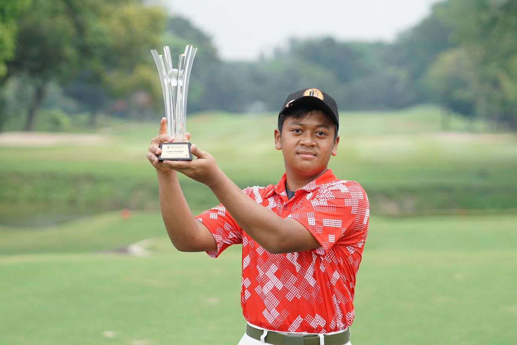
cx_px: 258
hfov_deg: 16.1
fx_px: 1824
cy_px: 172
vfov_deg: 10.8
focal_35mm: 127
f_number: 2.5
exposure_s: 1/1600
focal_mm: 85
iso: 200
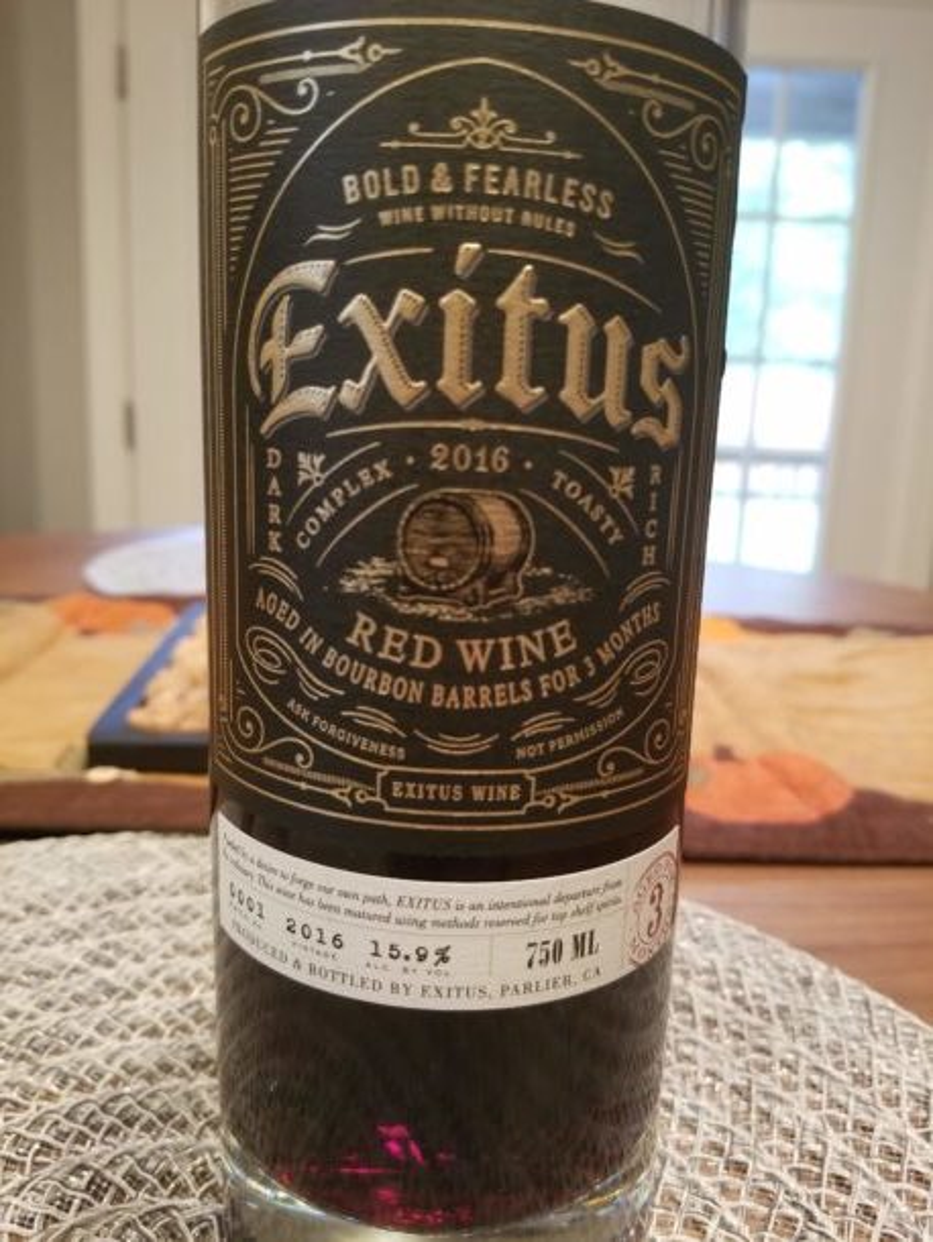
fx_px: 934
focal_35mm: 26
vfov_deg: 67.3
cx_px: 466
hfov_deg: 53.1
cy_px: 621
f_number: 1.7
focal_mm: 4.25
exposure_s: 1/15
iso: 200
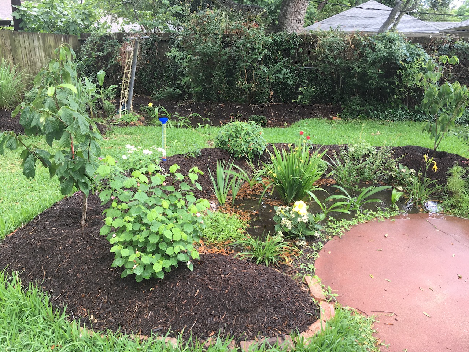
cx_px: 234
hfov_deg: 61.7
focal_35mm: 29
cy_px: 176
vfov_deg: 48.2
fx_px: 393
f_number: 2.2
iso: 25
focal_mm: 4.15
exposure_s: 1/120
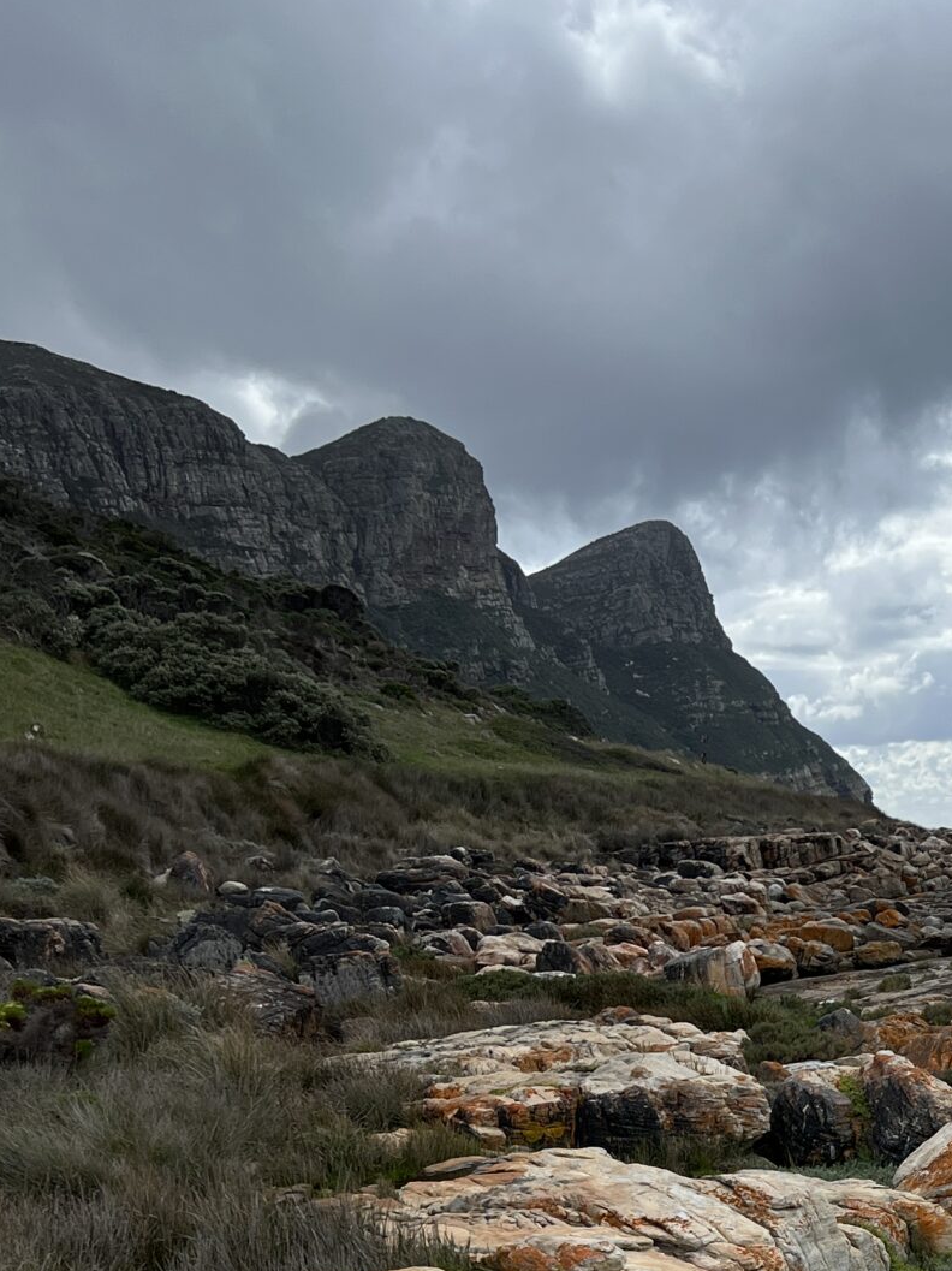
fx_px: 2312
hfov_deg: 22.2
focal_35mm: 63
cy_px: 1089
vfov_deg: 29.7
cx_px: 1013
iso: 50
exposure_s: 1/5319
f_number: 1.5
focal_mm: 5.7
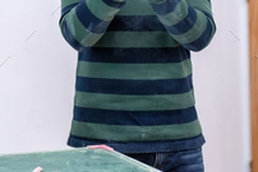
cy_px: -8
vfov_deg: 13.2
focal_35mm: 102
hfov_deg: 18.7
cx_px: -65
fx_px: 731
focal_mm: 35
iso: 320
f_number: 1.4
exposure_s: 1/500
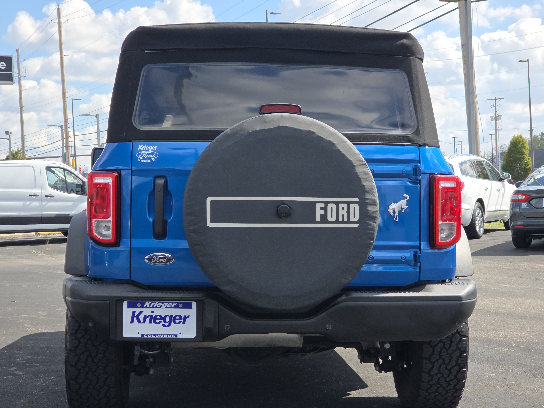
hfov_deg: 28.2
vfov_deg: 21.3
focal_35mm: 69
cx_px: 272
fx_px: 1084
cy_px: 204
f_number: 2.4
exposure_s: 1/719
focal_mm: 7
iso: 25
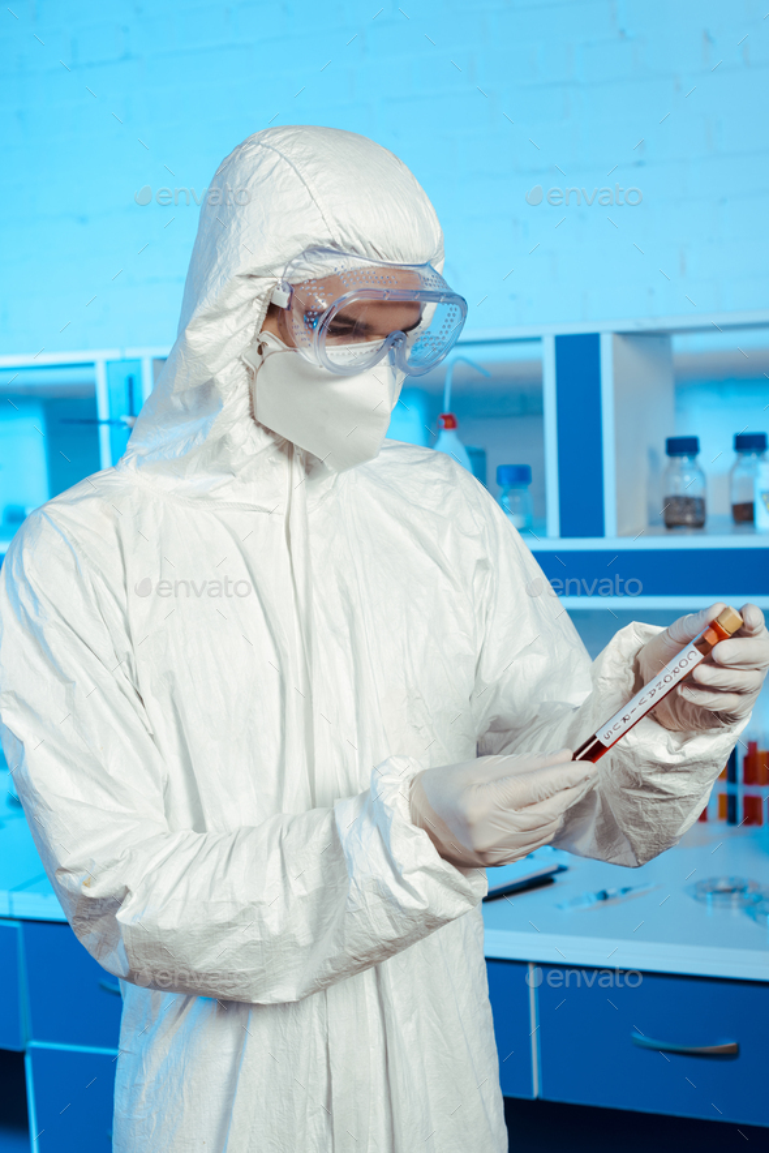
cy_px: 576
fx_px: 1601
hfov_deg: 27.0
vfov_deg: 39.6
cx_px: 384
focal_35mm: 50
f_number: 5
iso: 125
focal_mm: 50
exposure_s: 1/160
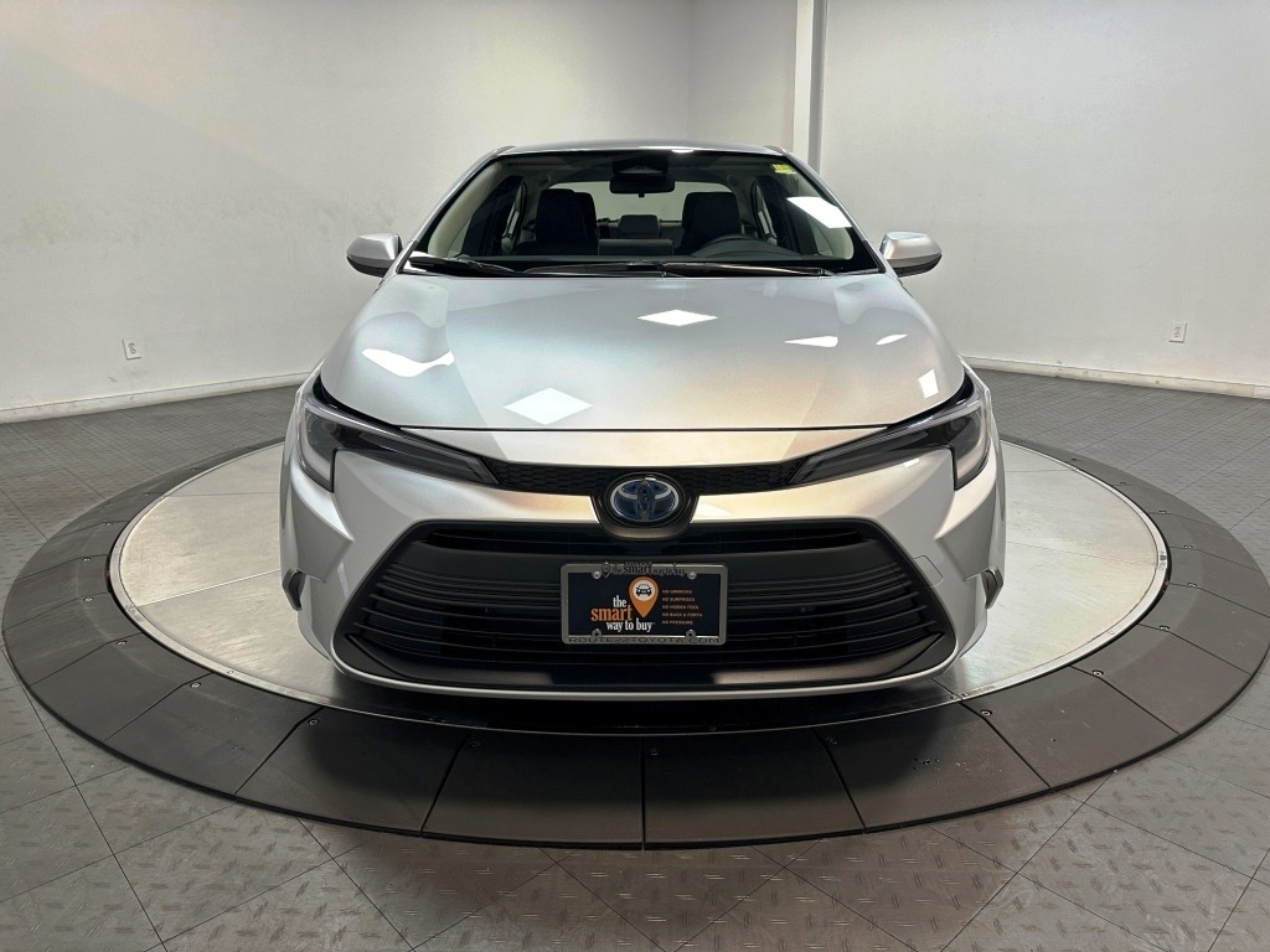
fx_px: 881
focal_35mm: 24
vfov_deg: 56.8
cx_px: 635
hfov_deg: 71.6
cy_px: 476
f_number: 1.78
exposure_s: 1/60
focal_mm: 6.86
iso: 200
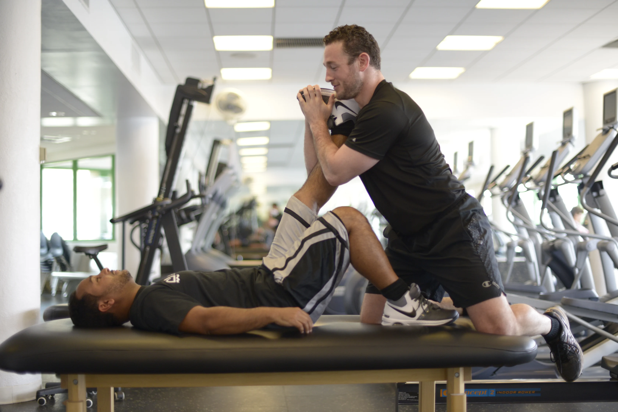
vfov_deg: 27.0
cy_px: 206
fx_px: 859
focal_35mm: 50
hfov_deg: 39.6
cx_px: 309
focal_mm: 50
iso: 1000
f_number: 1.6
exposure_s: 1/640
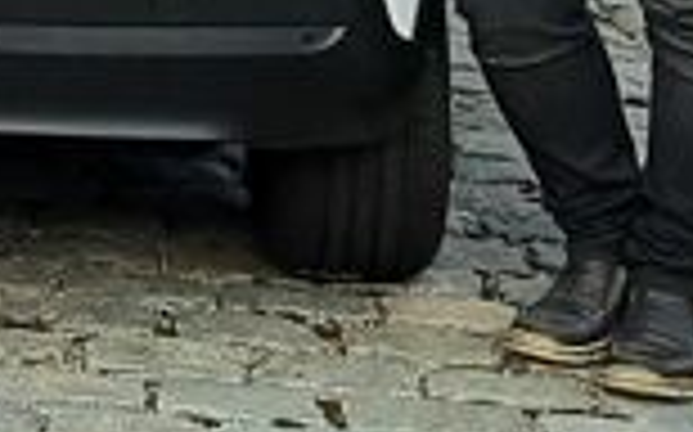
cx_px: -900
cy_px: -670
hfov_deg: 10.6
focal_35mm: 172
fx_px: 3246
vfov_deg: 7.1
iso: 40
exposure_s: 1/1032
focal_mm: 3.93
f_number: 1.7
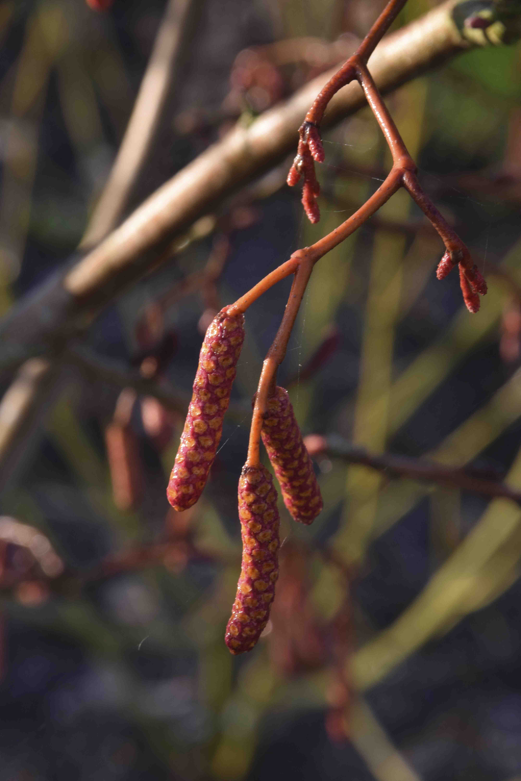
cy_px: 390
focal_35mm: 202
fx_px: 4396
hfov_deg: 6.8
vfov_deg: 10.2
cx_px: 260
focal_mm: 135
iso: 500
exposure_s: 1/125
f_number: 14
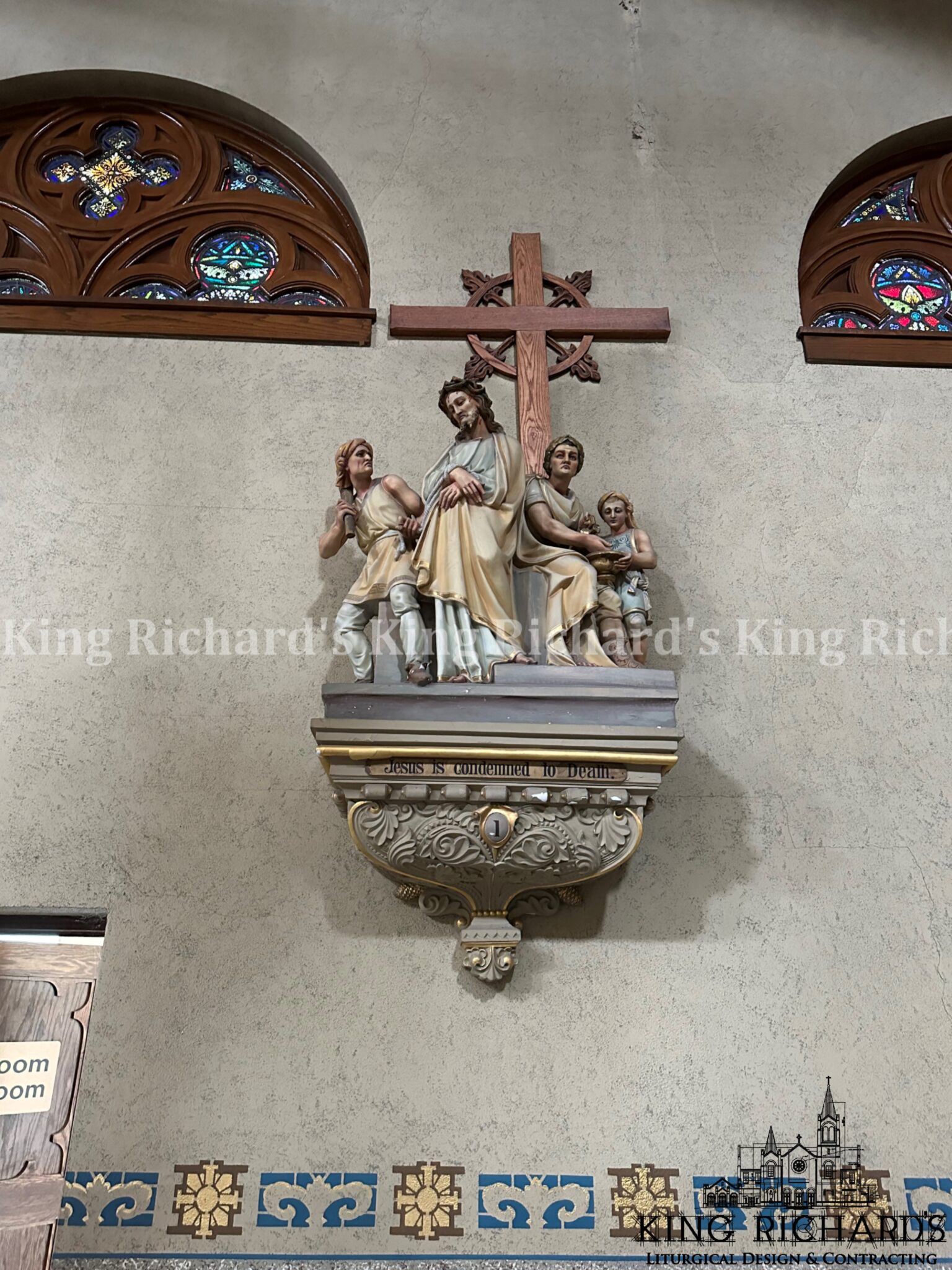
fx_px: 880
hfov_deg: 56.8
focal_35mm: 24
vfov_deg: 71.6
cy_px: 635
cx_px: 476
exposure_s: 1/40
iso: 1000
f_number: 1.78
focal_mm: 6.86
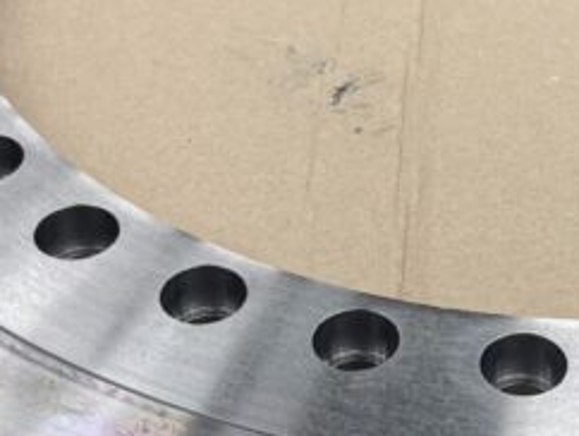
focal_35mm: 110
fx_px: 1842
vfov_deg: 13.5
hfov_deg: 17.5
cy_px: 211
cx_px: 555
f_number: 1.6
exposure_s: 1/120
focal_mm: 5.1
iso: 40
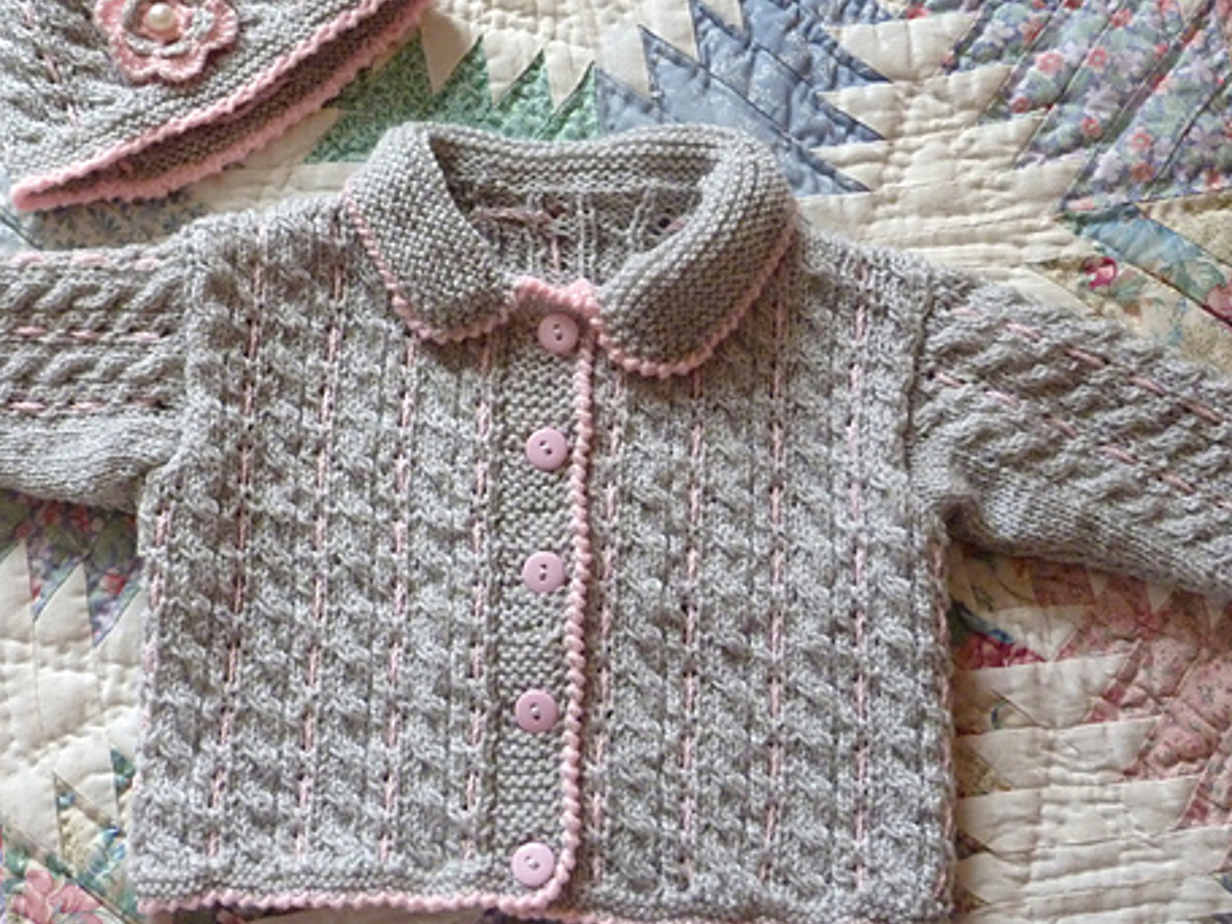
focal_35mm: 59
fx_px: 2100
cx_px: 578
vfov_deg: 24.8
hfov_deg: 32.7
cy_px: 389
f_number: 3.2
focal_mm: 7.6
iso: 400
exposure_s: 1/25
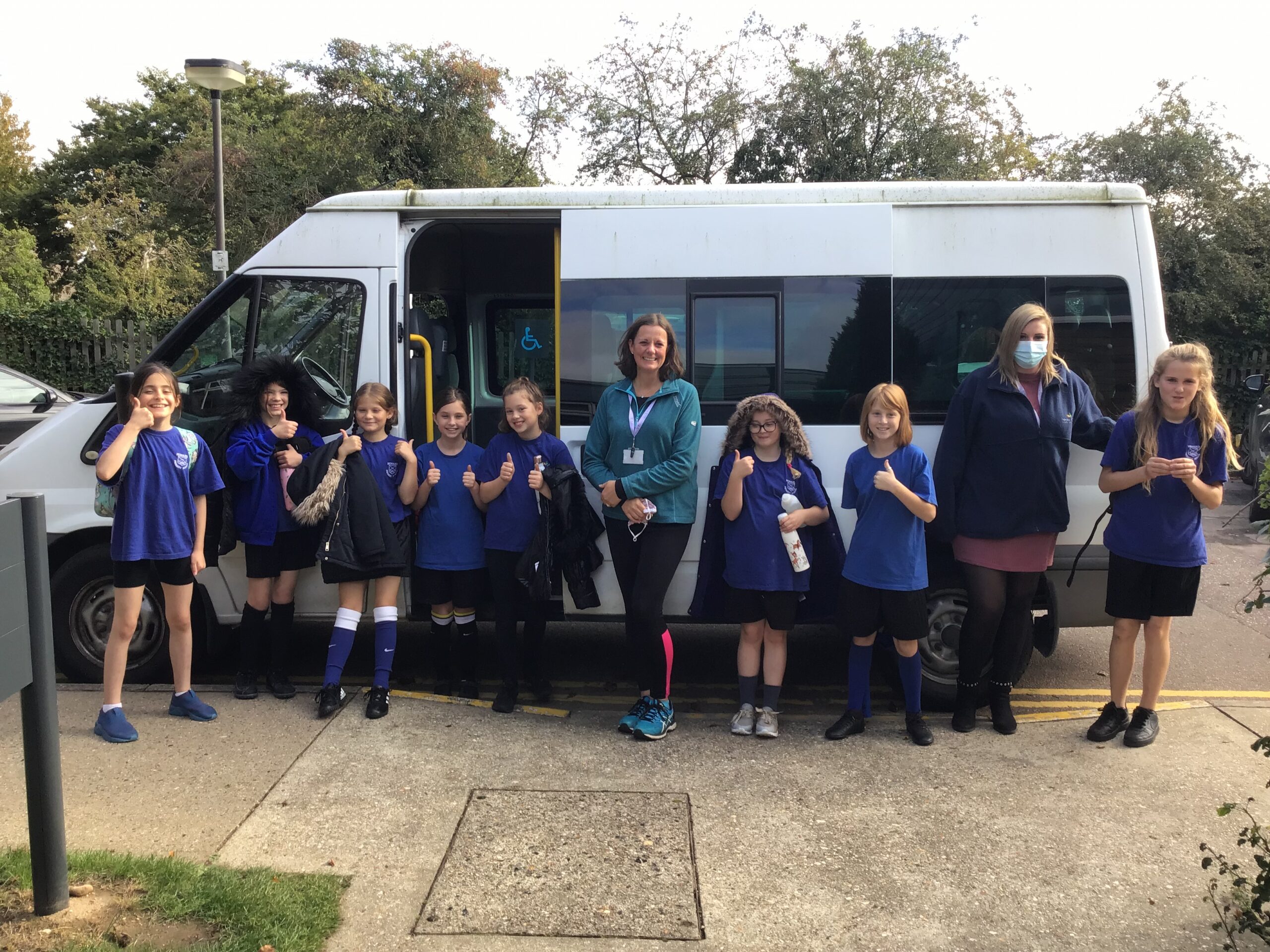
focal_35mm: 31
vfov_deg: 45.4
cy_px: 476
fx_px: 1137
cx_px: 635
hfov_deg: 58.4
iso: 25
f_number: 2.4
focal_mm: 3.3
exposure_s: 1/168
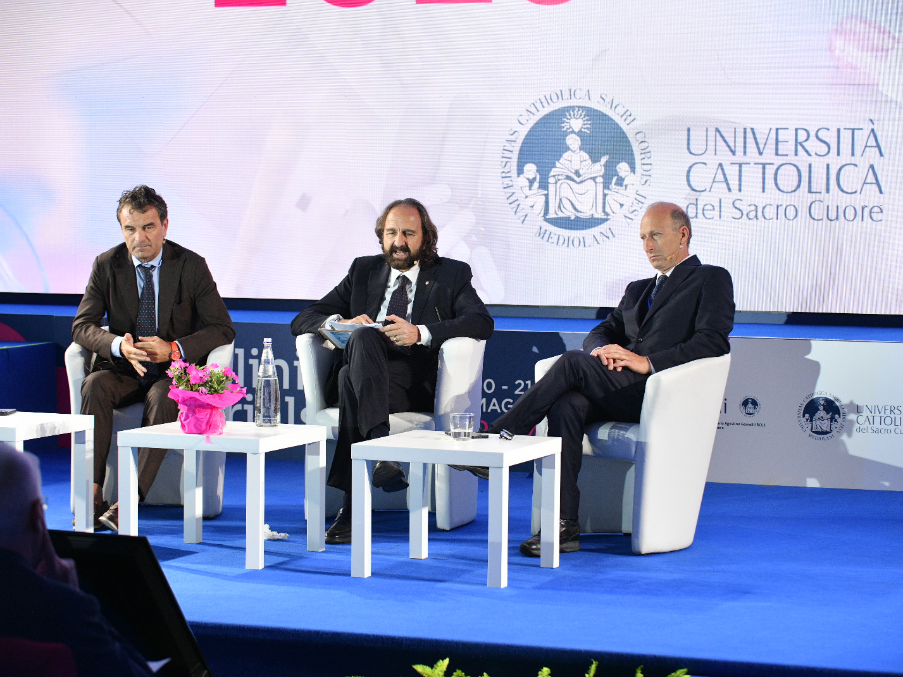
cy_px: 338
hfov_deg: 18.4
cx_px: 457
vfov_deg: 13.8
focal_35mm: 107
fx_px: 2791
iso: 1600
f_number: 5.6
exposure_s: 1/125
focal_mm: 98
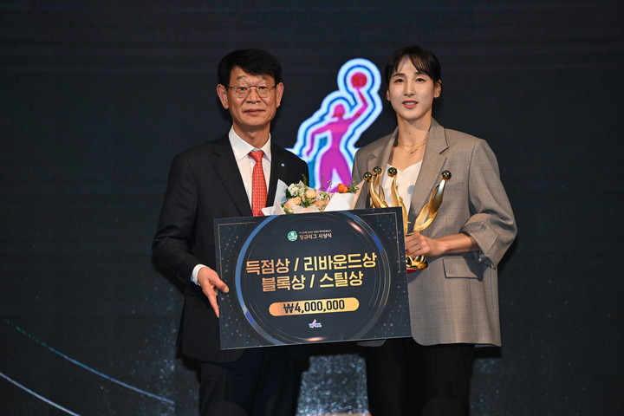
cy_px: 208
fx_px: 3466
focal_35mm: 200
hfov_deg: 10.3
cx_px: 312
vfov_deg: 6.9
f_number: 4
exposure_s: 1/200
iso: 1250
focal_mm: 200
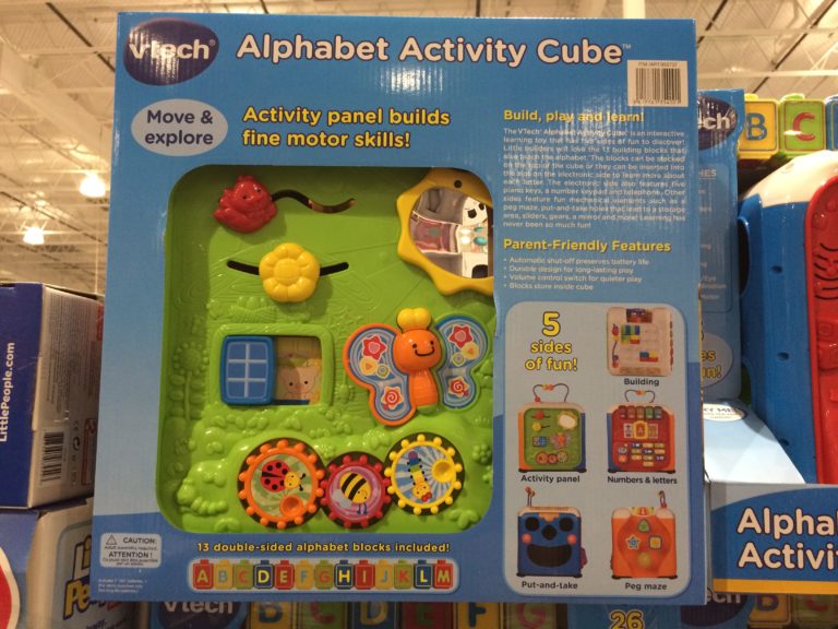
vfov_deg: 48.2
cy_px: 314
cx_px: 419
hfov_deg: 61.7
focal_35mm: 29
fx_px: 702
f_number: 2.2
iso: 200
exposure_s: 1/30
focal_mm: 4.15
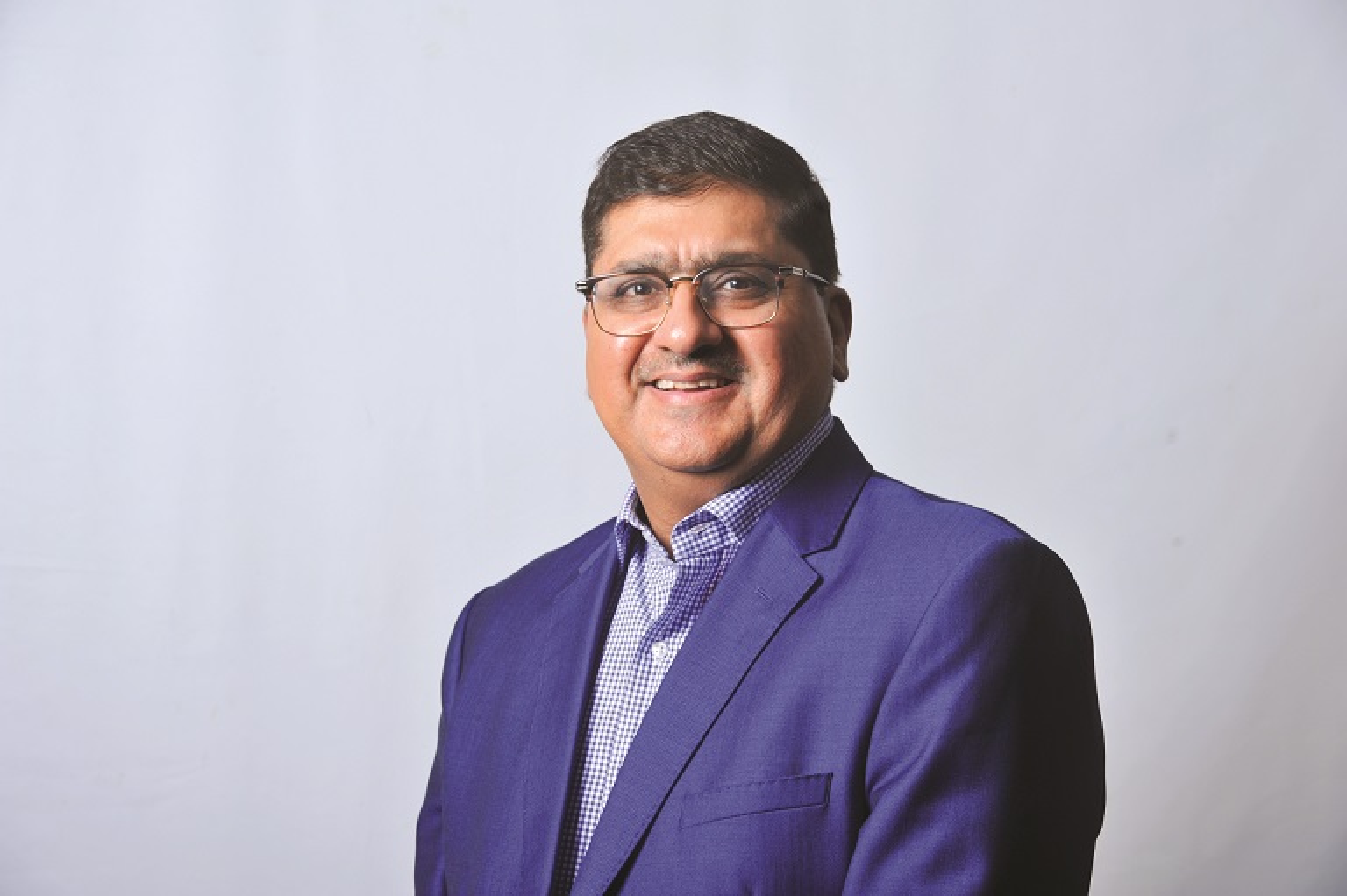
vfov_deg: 11.0
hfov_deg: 16.4
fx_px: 4674
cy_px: 448
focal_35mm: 125
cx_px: 674
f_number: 9
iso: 200
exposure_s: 1/160
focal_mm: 125
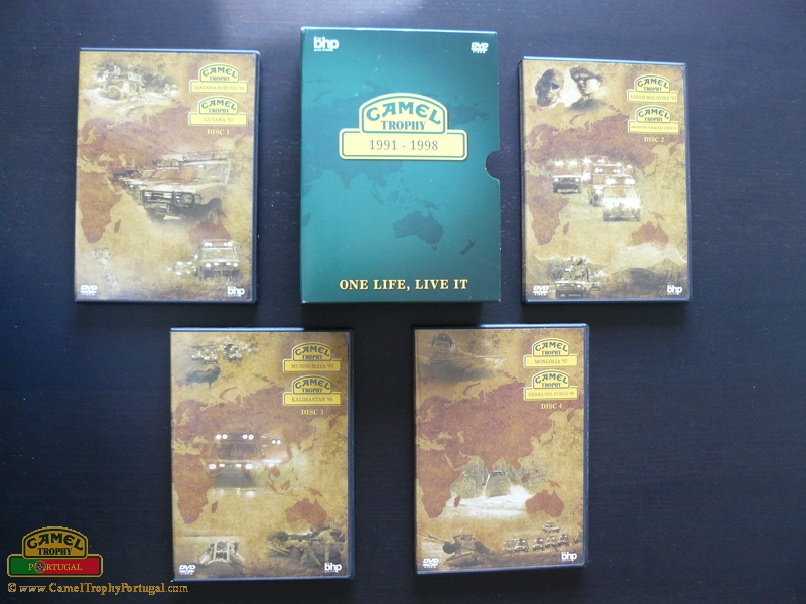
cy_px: 302
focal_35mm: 36
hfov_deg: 51.4
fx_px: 838
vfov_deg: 39.7
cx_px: 403
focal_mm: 6
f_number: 2.8
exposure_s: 1/25
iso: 200
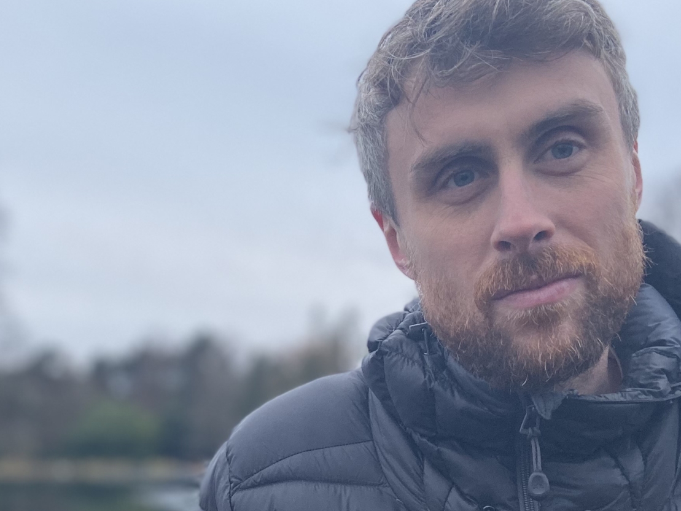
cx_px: 229
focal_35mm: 60
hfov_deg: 31.9
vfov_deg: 23.7
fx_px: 1181
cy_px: 475
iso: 125
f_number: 1.8
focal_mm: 4.25
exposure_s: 1/60
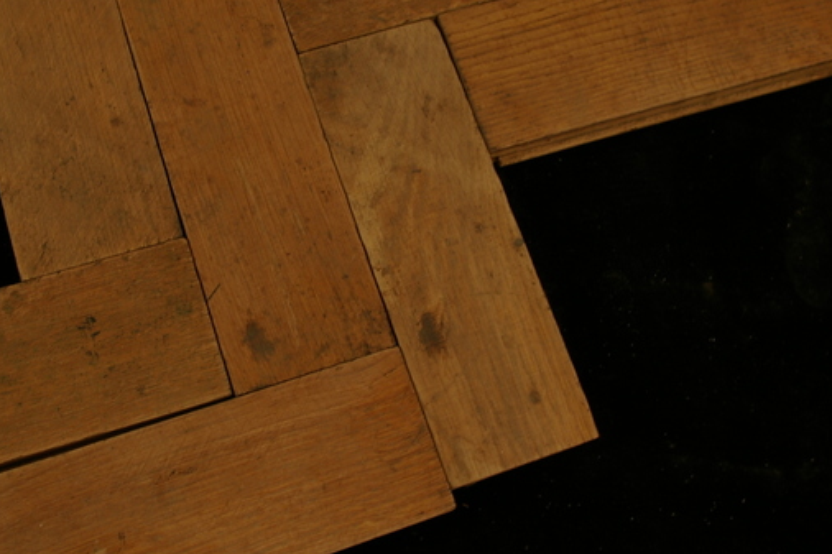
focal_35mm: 50
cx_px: 329
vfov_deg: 27.0
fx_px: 1150
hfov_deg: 39.6
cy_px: 195
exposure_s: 1/20
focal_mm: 21
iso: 200
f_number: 8
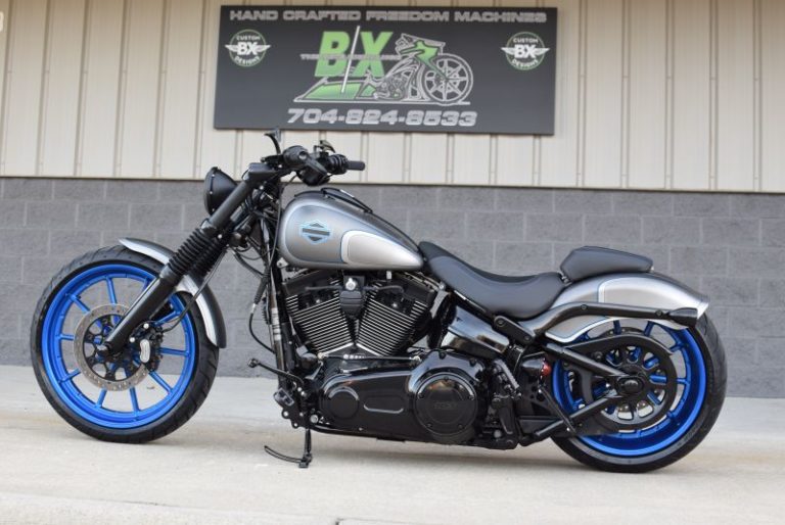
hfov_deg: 37.8
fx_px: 1146
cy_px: 262
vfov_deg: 25.8
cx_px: 392
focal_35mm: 52
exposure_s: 1/100
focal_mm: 35
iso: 320
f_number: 5
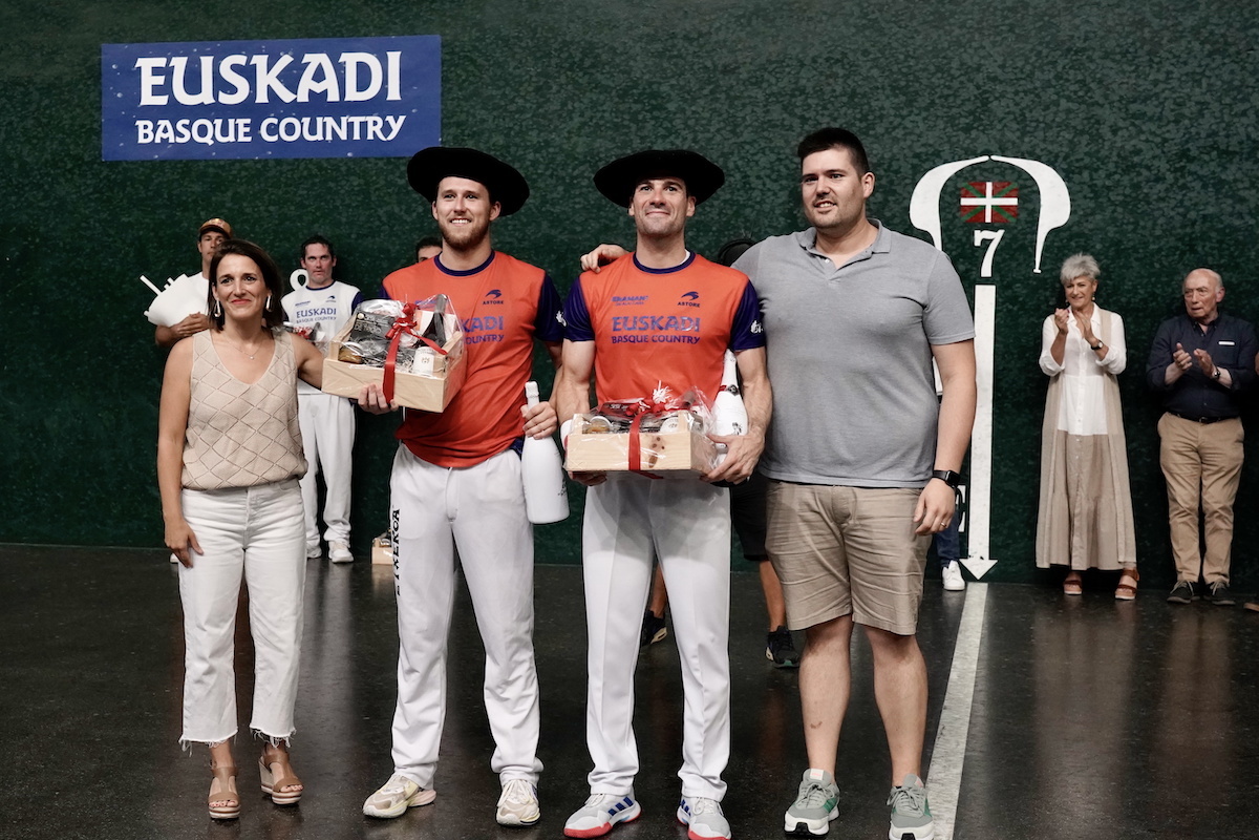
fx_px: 1539
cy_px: 420
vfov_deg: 30.5
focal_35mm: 44
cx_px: 630
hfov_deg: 44.5
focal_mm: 44
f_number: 5.6
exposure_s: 1/500
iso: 6400
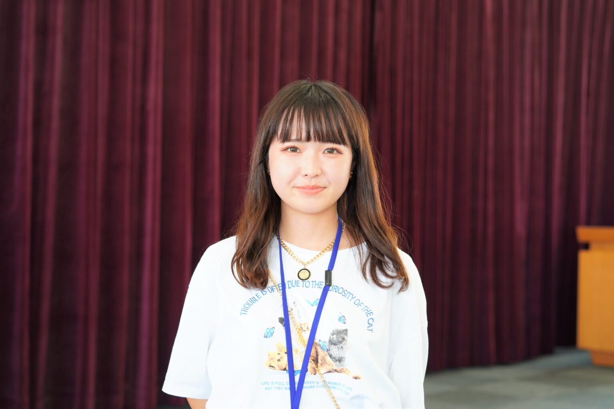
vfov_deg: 24.6
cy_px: 204
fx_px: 938
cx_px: 307
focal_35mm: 55
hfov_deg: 36.2
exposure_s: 1/125
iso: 500
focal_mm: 55
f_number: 3.5
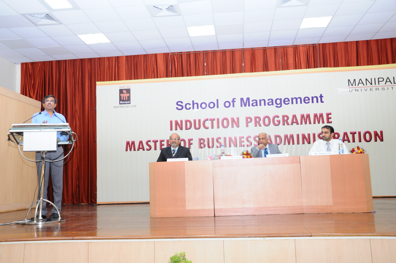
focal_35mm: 38
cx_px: 198
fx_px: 412
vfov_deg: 35.4
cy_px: 132
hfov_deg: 51.3
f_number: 7.1
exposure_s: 1/80
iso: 1000
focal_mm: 25
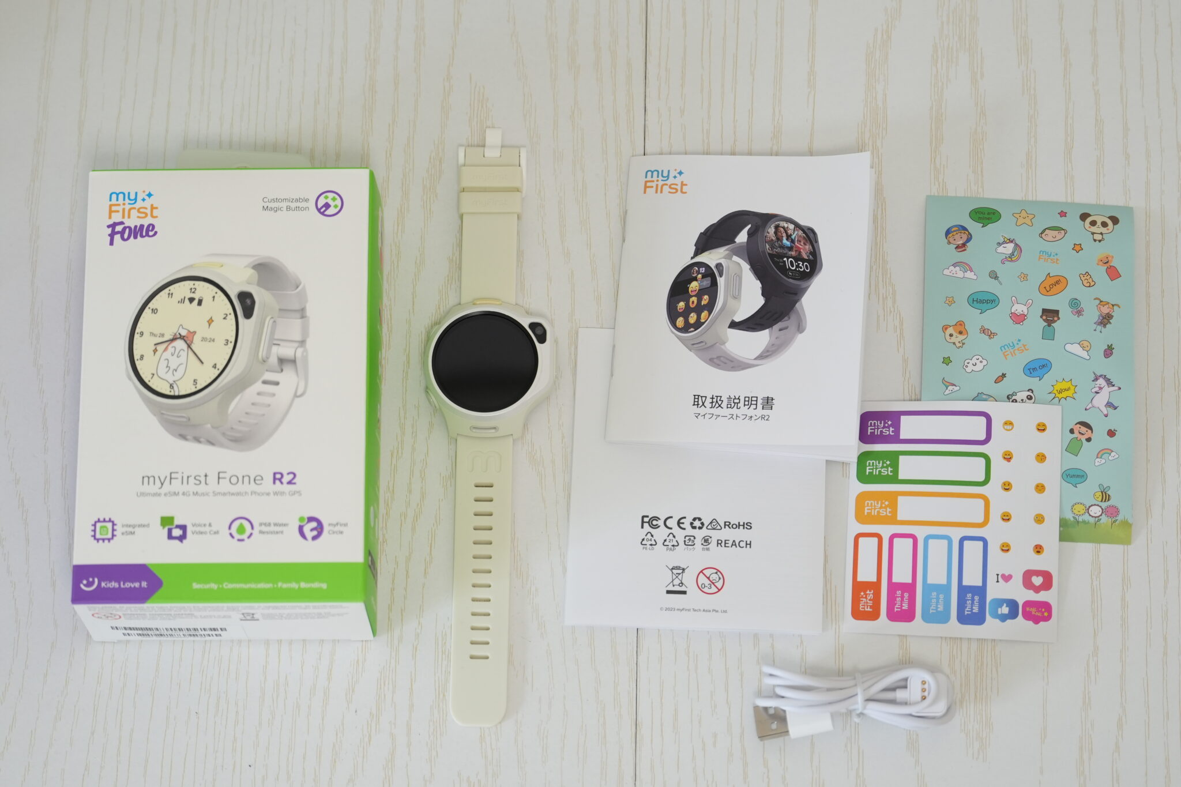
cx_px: 590
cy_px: 394
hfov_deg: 19.5
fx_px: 3444
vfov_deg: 13.0
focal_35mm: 105
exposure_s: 1/125
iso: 640
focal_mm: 70
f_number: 4
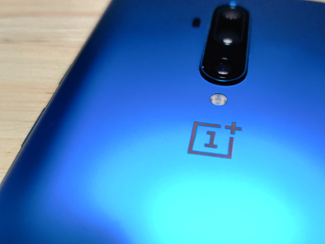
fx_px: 347
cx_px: 205
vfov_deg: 38.6
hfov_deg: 49.6
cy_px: 135
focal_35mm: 37
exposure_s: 1/33
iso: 640
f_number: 1.65
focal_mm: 4.75
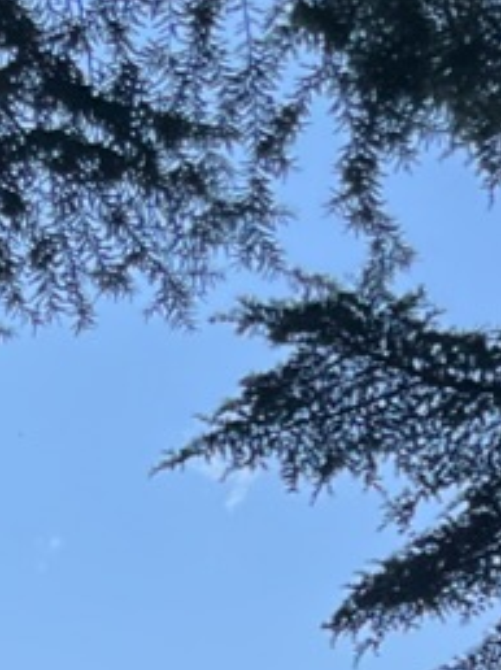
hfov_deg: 11.3
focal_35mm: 129
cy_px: 1446
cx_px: -65
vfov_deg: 12.8
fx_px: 2493
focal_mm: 5.1
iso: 50
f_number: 1.6
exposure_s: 1/1325
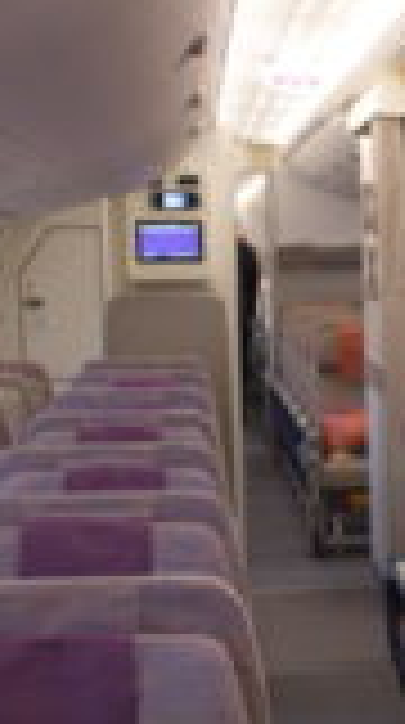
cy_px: 549
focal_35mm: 106
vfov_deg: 20.0
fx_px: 2033
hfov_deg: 10.9
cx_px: 639
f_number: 5.6
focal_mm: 31
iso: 800
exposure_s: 1/40
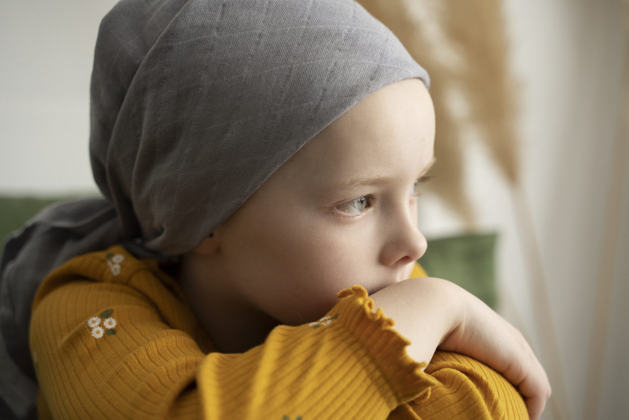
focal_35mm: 71
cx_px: 314
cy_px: 210
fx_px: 1240
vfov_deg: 19.2
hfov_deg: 28.5
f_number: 3.5
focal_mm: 71
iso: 1250
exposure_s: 1/320
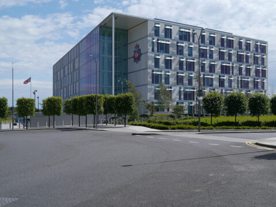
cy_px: 104
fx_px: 303
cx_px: 138
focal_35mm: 38
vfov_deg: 37.7
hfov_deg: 49.0
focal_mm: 19
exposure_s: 1/200
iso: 160
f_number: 8
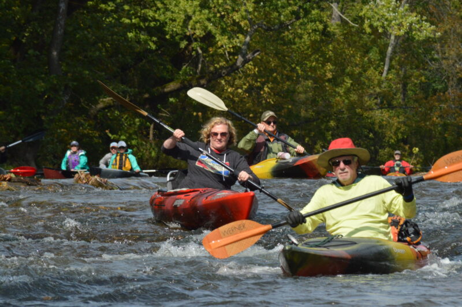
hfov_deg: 4.6
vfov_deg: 3.0
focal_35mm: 450
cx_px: 231
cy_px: 154
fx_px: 5770
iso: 800
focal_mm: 300
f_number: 25
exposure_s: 1/400
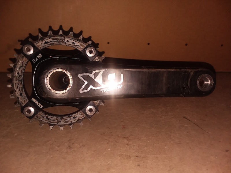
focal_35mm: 29
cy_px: 86
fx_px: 194
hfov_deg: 61.7
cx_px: 116
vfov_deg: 48.2
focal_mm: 2.47
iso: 40
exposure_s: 1/133
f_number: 1.9
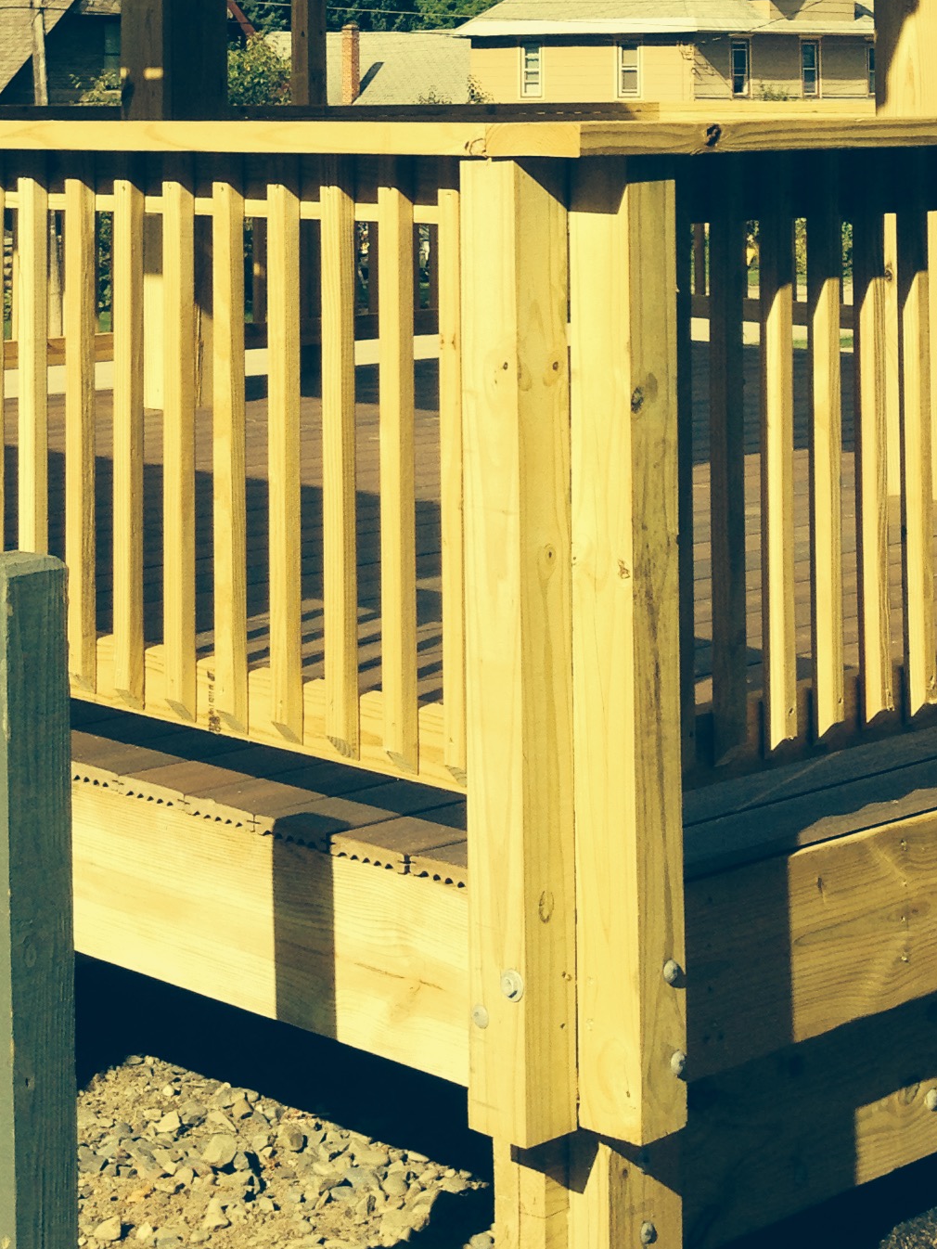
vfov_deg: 23.3
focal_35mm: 80
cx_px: 223
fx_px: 2886
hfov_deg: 18.3
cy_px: -37
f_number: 2.4
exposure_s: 1/1427
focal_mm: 4.12
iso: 50
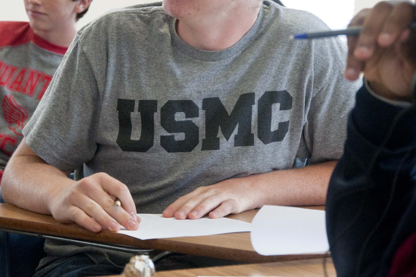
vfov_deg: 10.0
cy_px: 68
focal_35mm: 137
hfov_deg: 15.0
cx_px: 264
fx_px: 1581
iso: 2000
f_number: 5
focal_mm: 58
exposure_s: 1/125
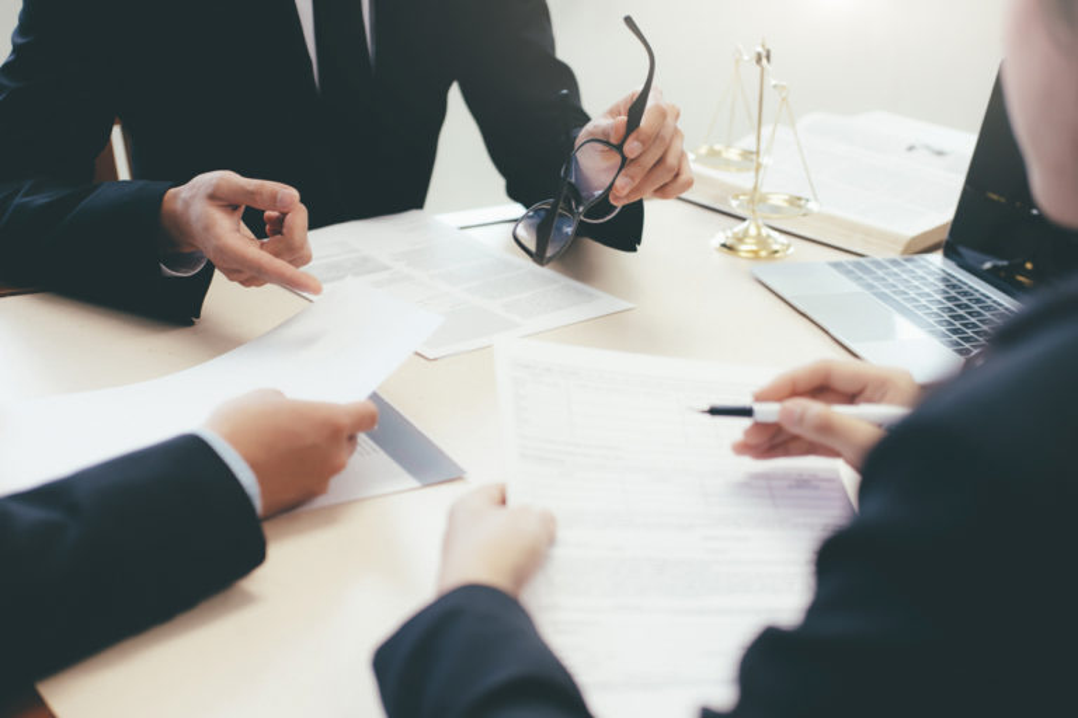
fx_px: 1587
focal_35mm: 53
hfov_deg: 37.5
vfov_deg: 25.5
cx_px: 539
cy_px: 359
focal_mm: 35
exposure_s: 1/125
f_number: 2
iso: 250
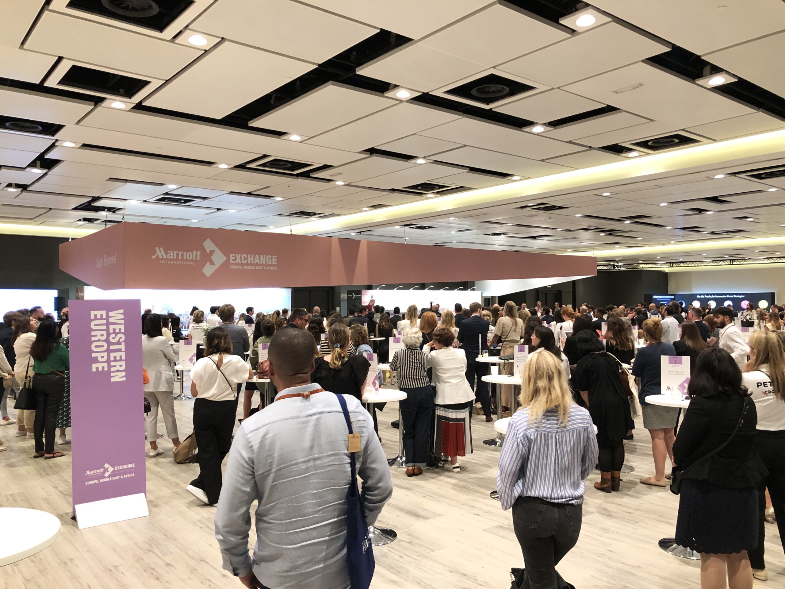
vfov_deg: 49.7
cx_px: 392
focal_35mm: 28
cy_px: 294
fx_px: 635
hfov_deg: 63.4
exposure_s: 1/50
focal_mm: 4
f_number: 1.8
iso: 250
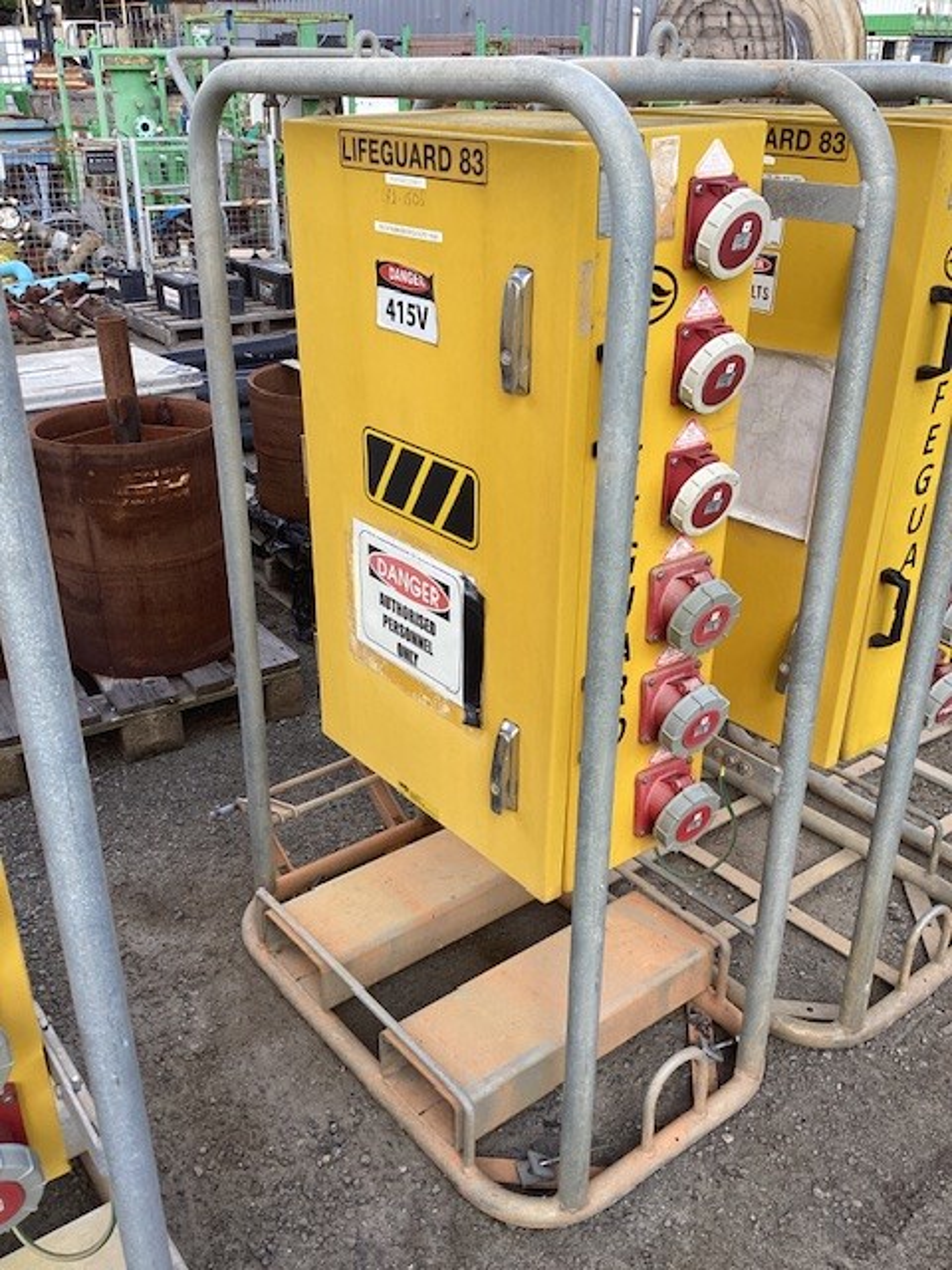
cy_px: 635
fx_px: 1137
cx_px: 476
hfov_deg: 45.4
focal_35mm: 31
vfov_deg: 58.4
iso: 25
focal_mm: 3.3
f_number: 2.4
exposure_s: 1/420
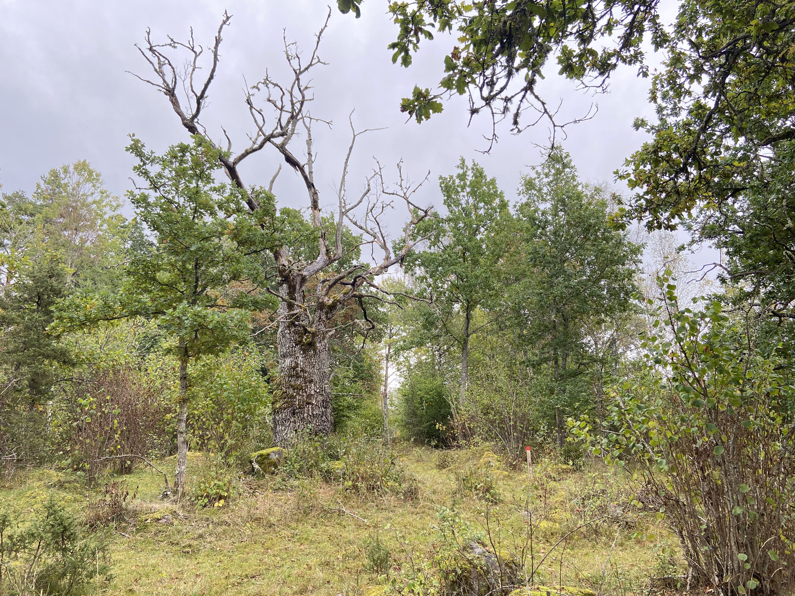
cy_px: 298
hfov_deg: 67.3
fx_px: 597
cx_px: 398
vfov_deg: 53.1
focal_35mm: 26
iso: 32
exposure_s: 1/158
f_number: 1.8
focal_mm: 4.25
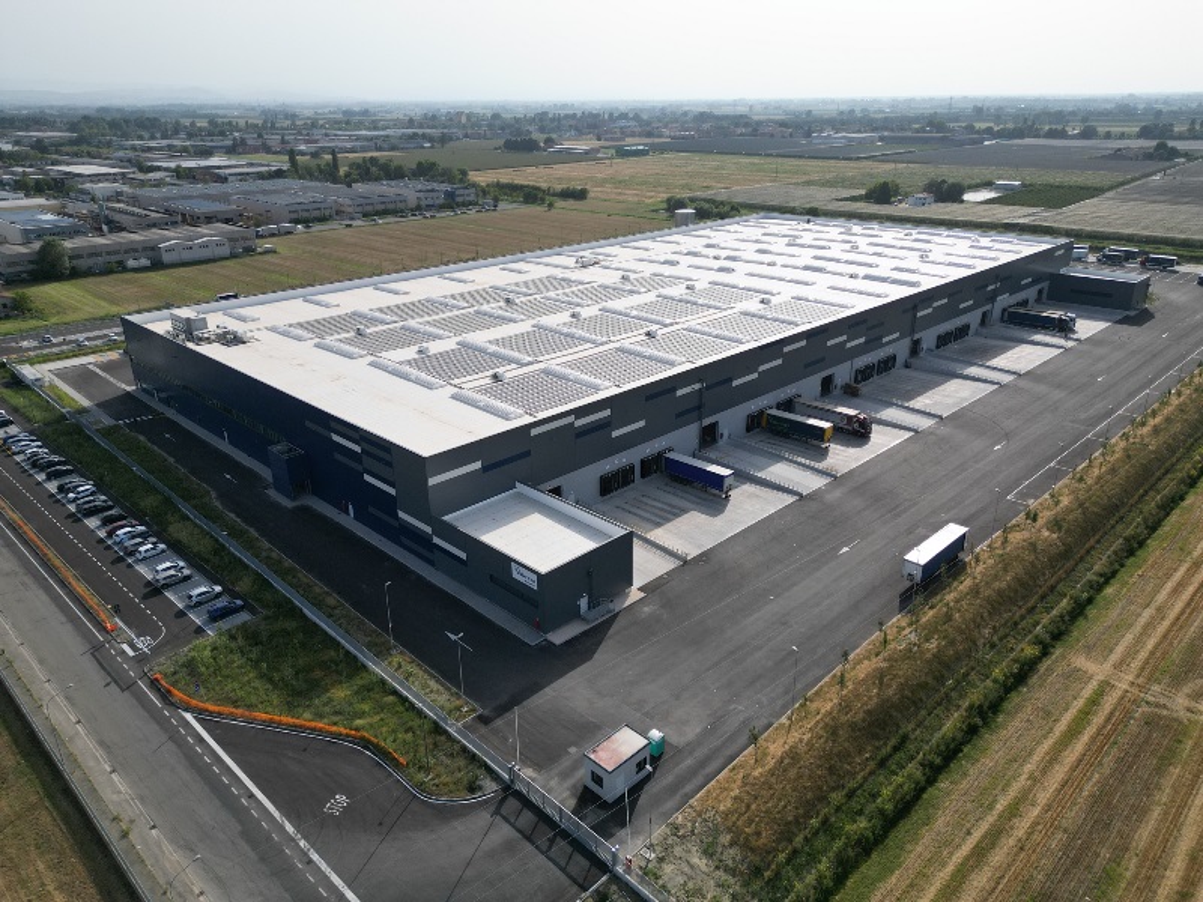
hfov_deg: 71.6
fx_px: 834
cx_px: 602
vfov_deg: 56.8
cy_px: 451
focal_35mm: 24
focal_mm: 6.72
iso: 150
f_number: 1.7
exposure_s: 1/4000
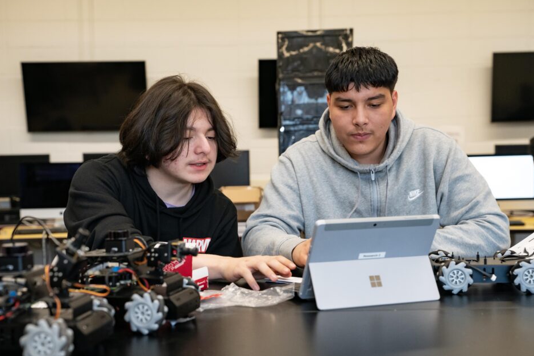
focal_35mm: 48
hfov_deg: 41.1
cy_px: 190
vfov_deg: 28.1
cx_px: 251
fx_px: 712
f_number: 3.5
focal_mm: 44
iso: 2500
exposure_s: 1/200
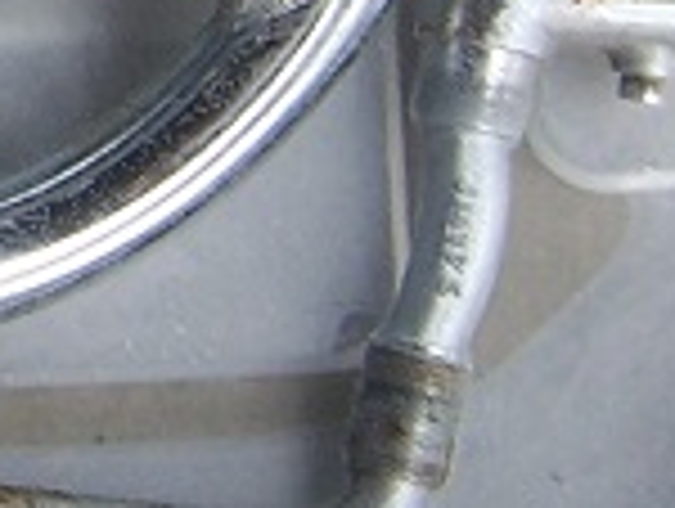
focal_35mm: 205
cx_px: -655
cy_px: -292
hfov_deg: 9.1
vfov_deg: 7.1
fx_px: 4004
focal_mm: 5.5
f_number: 3.4
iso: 80
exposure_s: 1/180
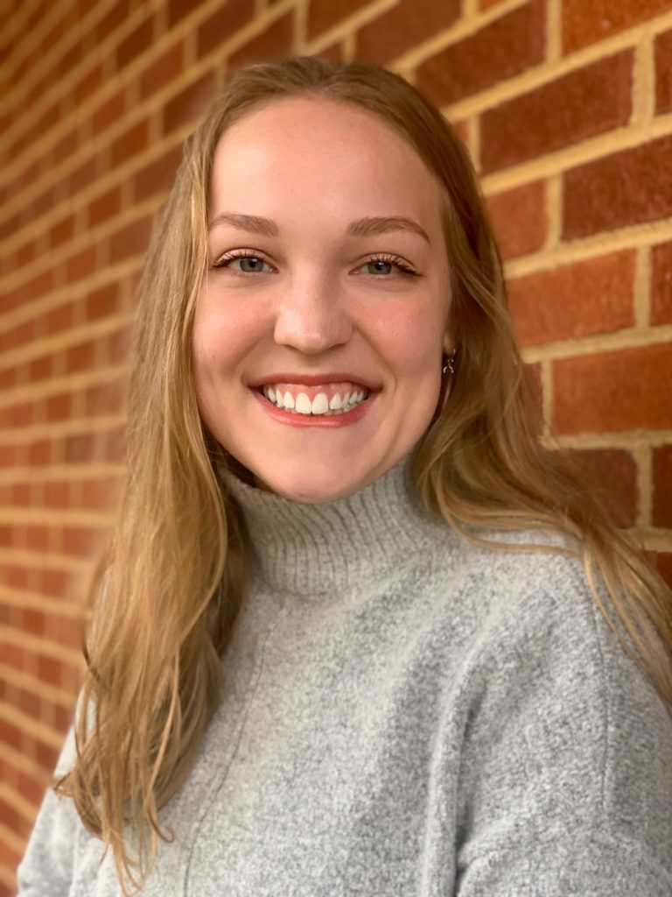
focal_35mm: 52
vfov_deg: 36.8
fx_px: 1346
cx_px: 336
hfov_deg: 28.0
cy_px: 448
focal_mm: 6
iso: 125
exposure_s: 1/88
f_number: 2.4
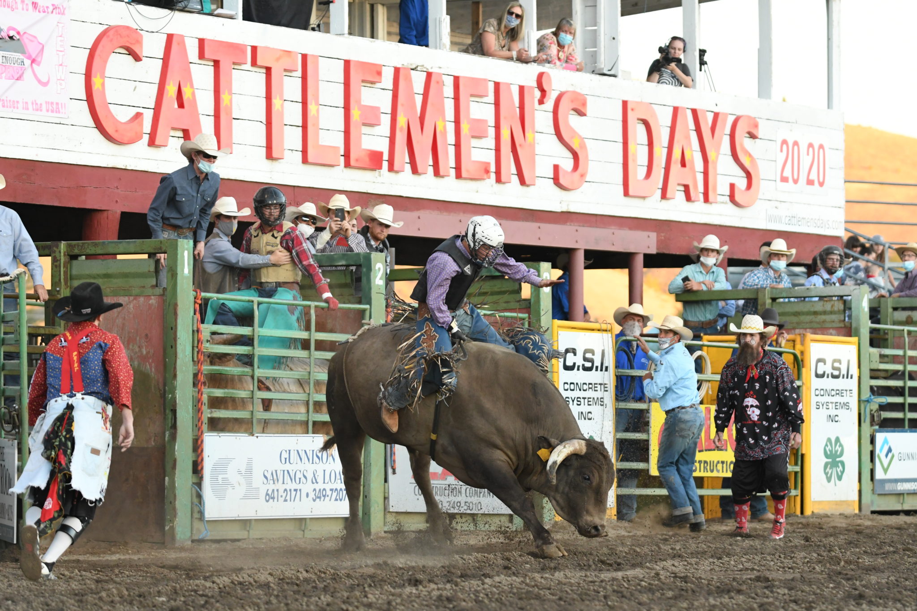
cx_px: 458
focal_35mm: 158
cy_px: 306
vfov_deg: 8.7
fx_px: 4011
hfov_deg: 13.0
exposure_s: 1/1000
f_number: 2.8
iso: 1600
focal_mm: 105
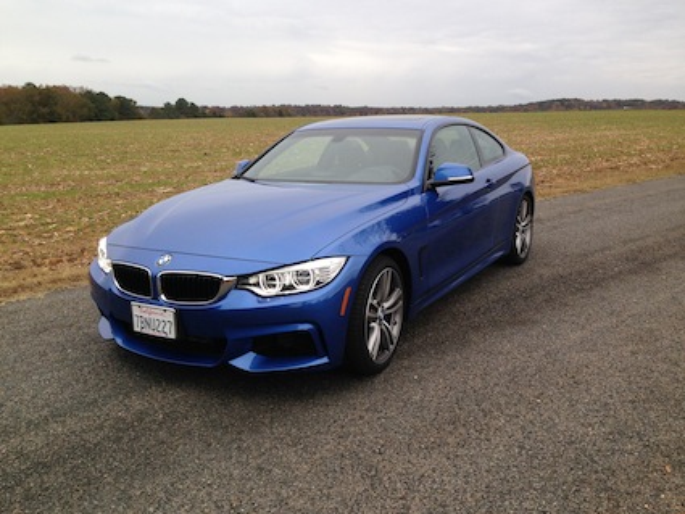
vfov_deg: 43.0
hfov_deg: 55.3
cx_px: 342
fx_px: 653
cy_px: 257
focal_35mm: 33
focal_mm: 4.12
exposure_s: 1/291
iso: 50
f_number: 2.4
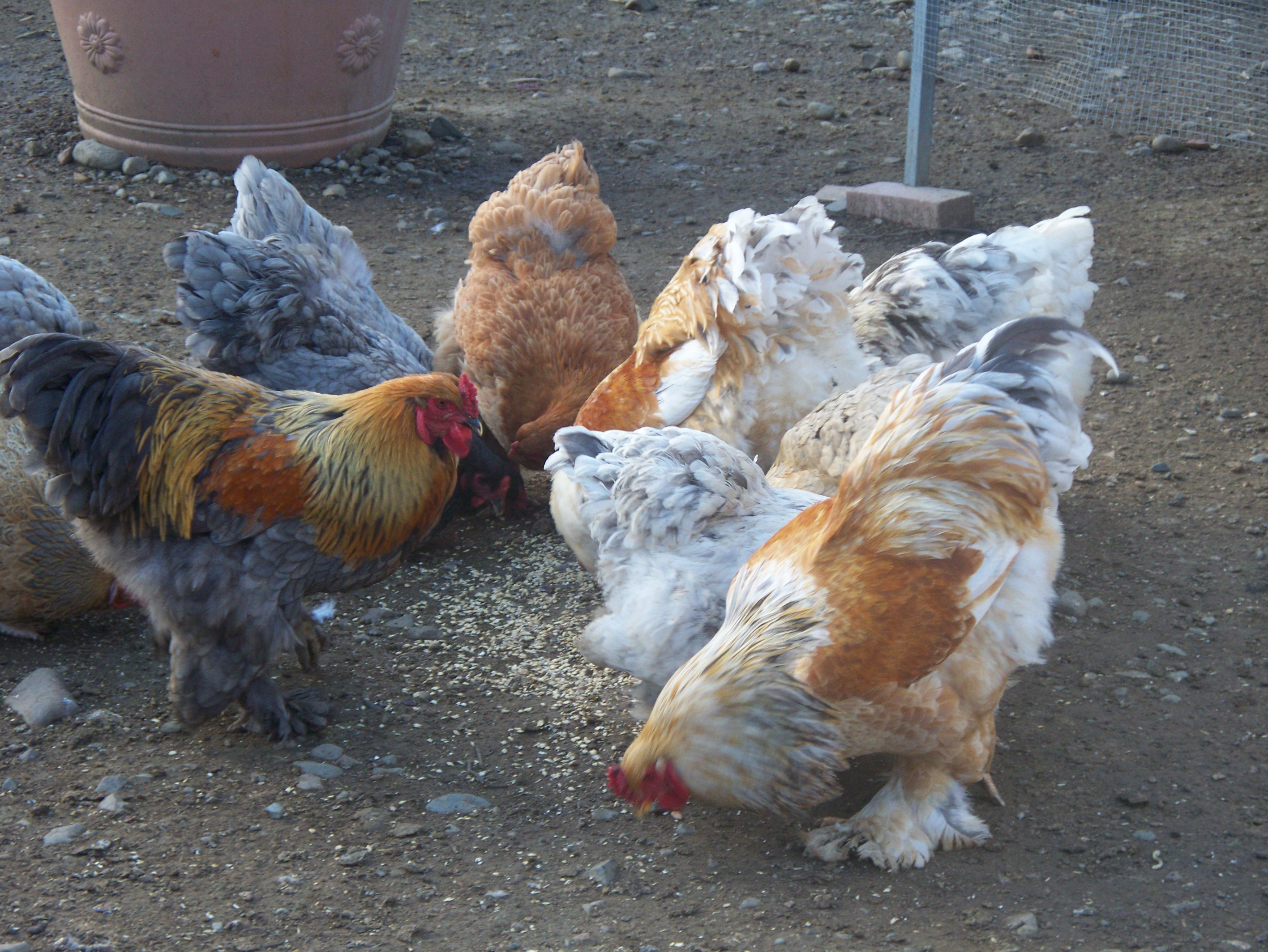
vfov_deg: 14.1
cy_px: 476
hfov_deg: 18.7
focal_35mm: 105
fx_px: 3849
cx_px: 634
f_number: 3.8
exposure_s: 1/100
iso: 125
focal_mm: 22.05
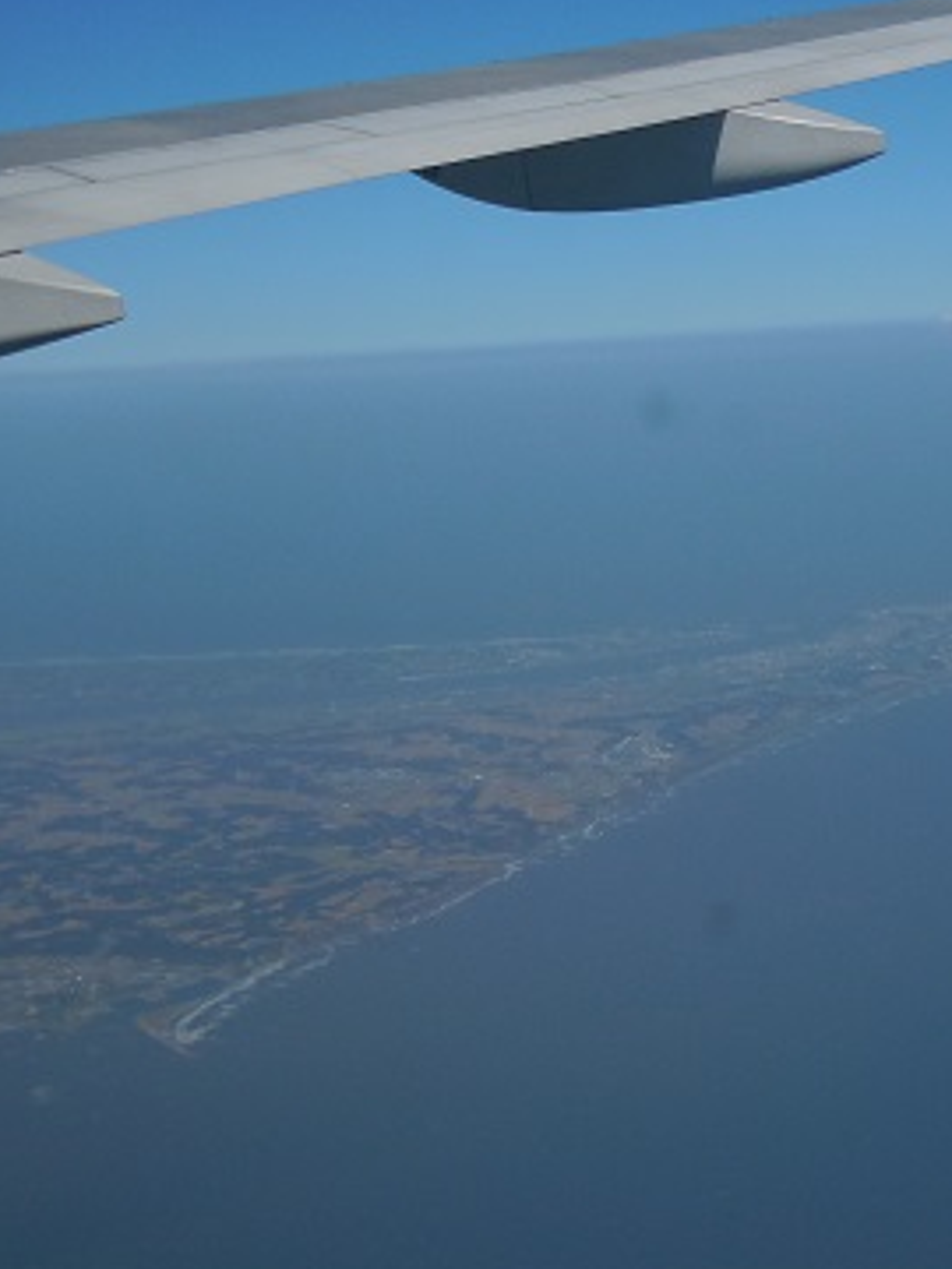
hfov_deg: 19.5
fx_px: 2750
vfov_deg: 26.0
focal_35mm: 75
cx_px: 688
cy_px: 649
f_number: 4.2
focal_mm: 8.1
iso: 125
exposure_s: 1/2000
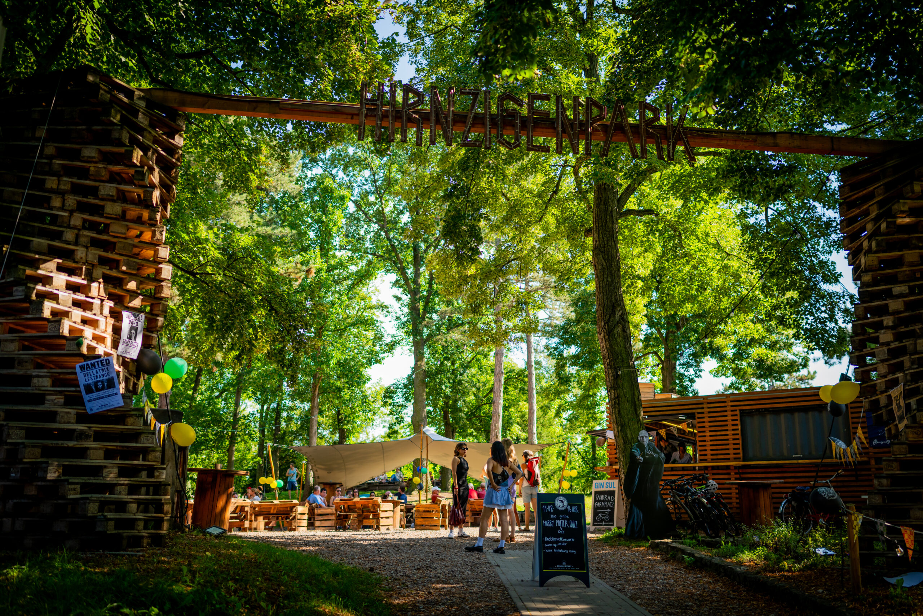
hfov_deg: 54.4
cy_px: 308
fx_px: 897
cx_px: 462
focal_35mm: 35
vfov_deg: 37.9
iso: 200
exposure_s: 1/1600
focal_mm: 35
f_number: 1.8
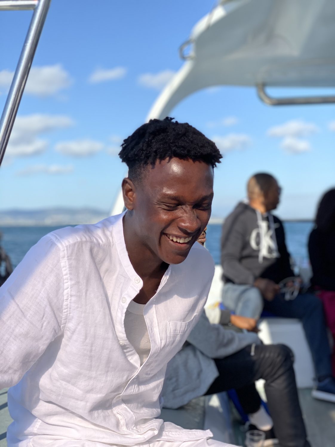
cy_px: 224
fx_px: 671
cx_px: 168
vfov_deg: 36.8
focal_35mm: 52
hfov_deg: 28.0
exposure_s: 1/1065
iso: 20
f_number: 2
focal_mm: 6
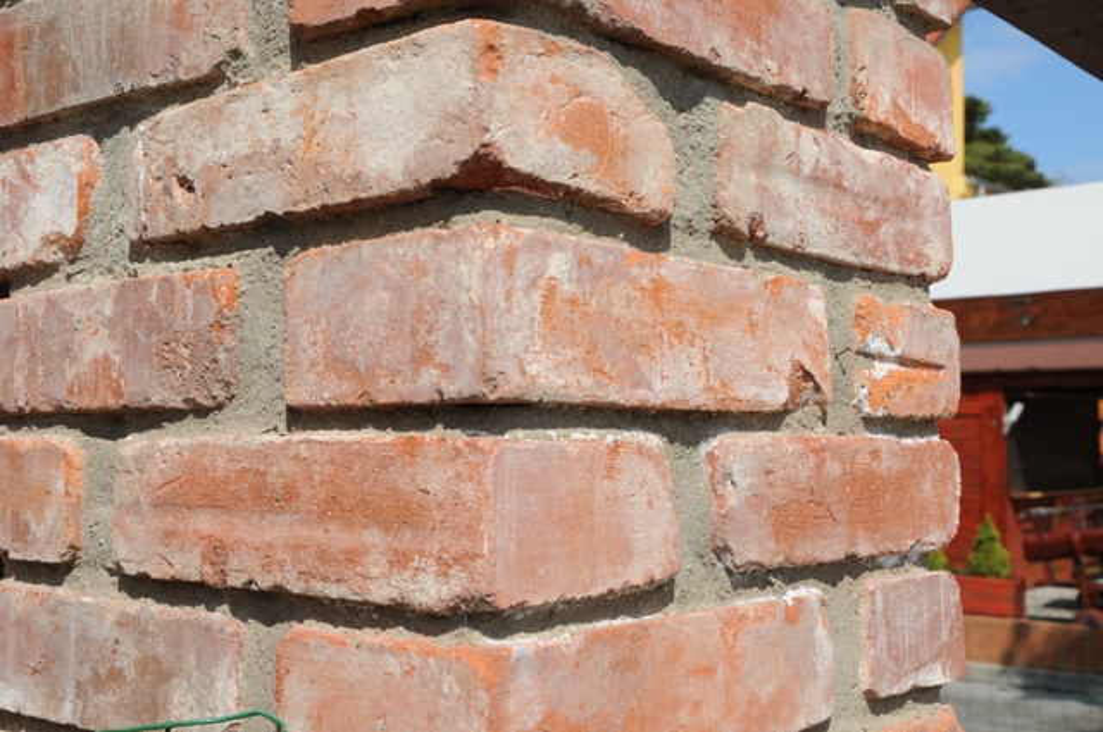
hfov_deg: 43.7
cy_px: 366
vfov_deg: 29.8
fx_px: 1377
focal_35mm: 45
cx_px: 552
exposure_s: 1/400
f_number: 10
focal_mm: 30
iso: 200
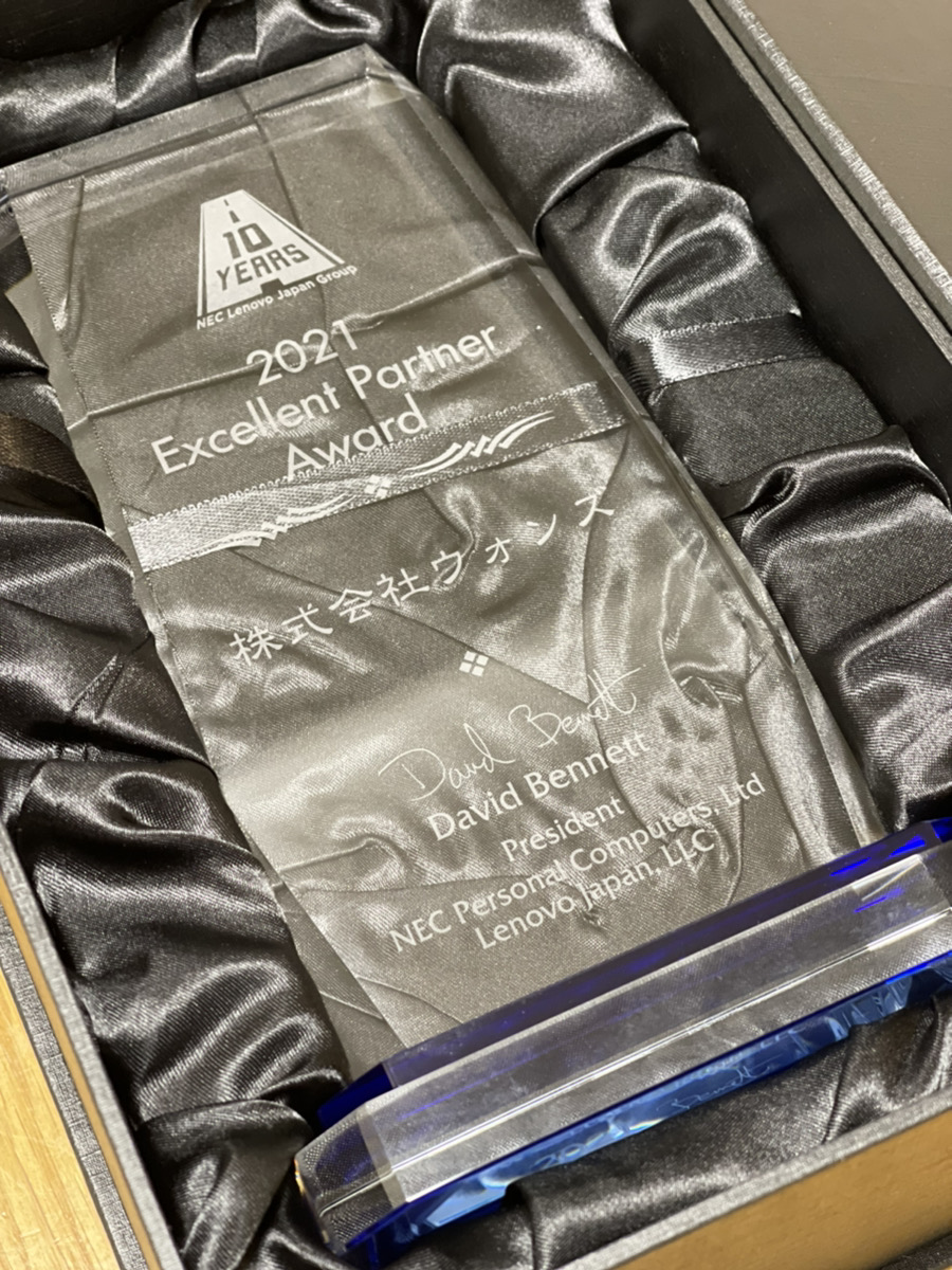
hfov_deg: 22.9
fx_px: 2347
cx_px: 476
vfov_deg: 30.3
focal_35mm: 64
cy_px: 635
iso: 400
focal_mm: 7.5
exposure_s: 1/33
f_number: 2.2
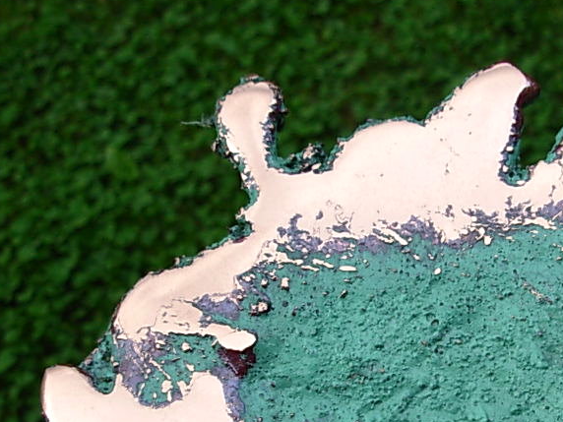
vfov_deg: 21.3
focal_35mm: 68
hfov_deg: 28.1
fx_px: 1106
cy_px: 347
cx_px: 432
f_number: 2.9
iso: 50
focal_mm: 6.3
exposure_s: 1/313
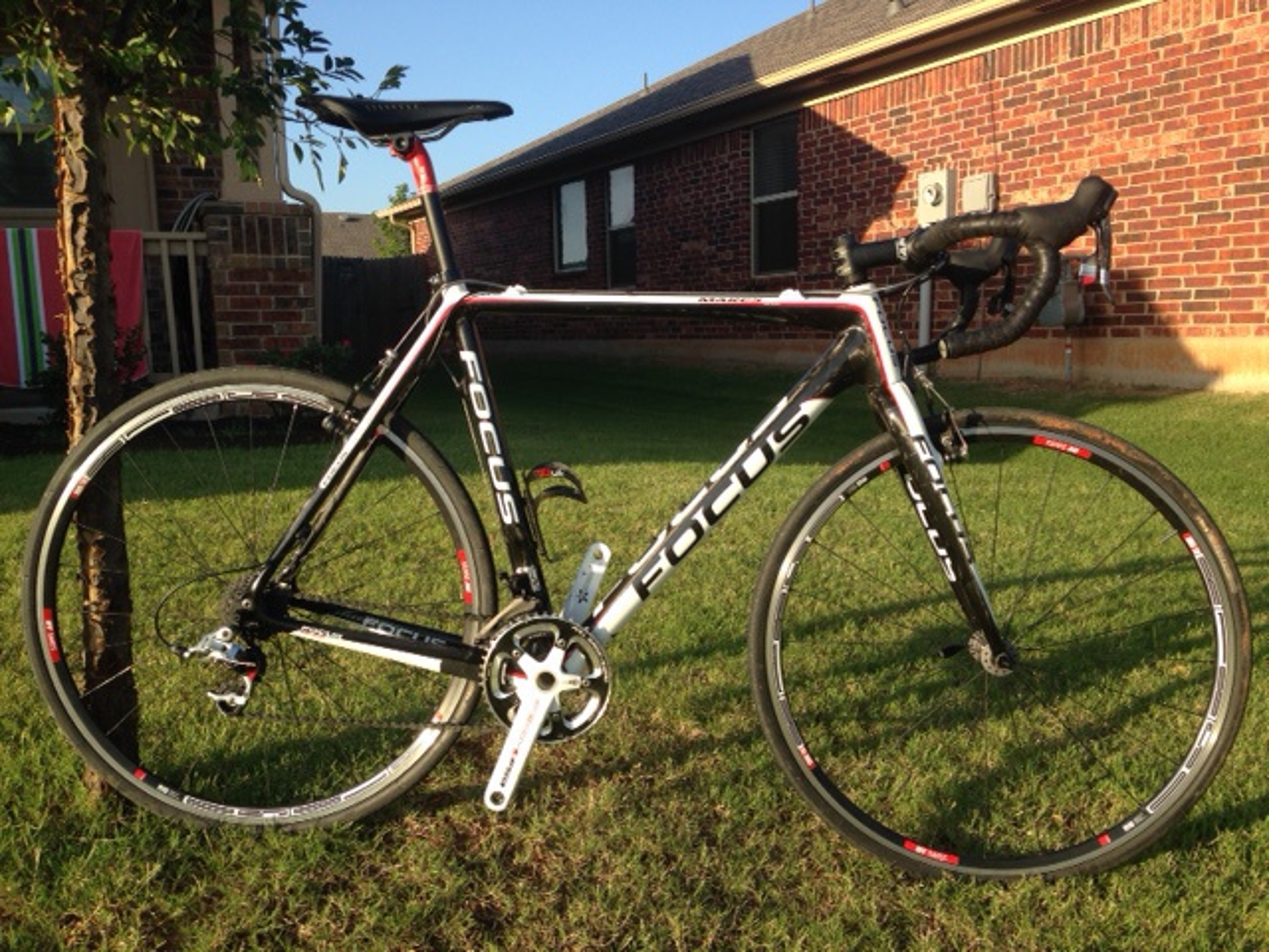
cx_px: 634
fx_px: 1210
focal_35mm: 33
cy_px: 476
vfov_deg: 42.9
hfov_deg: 55.4
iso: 50
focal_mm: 4.12
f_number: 2.4
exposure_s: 1/609
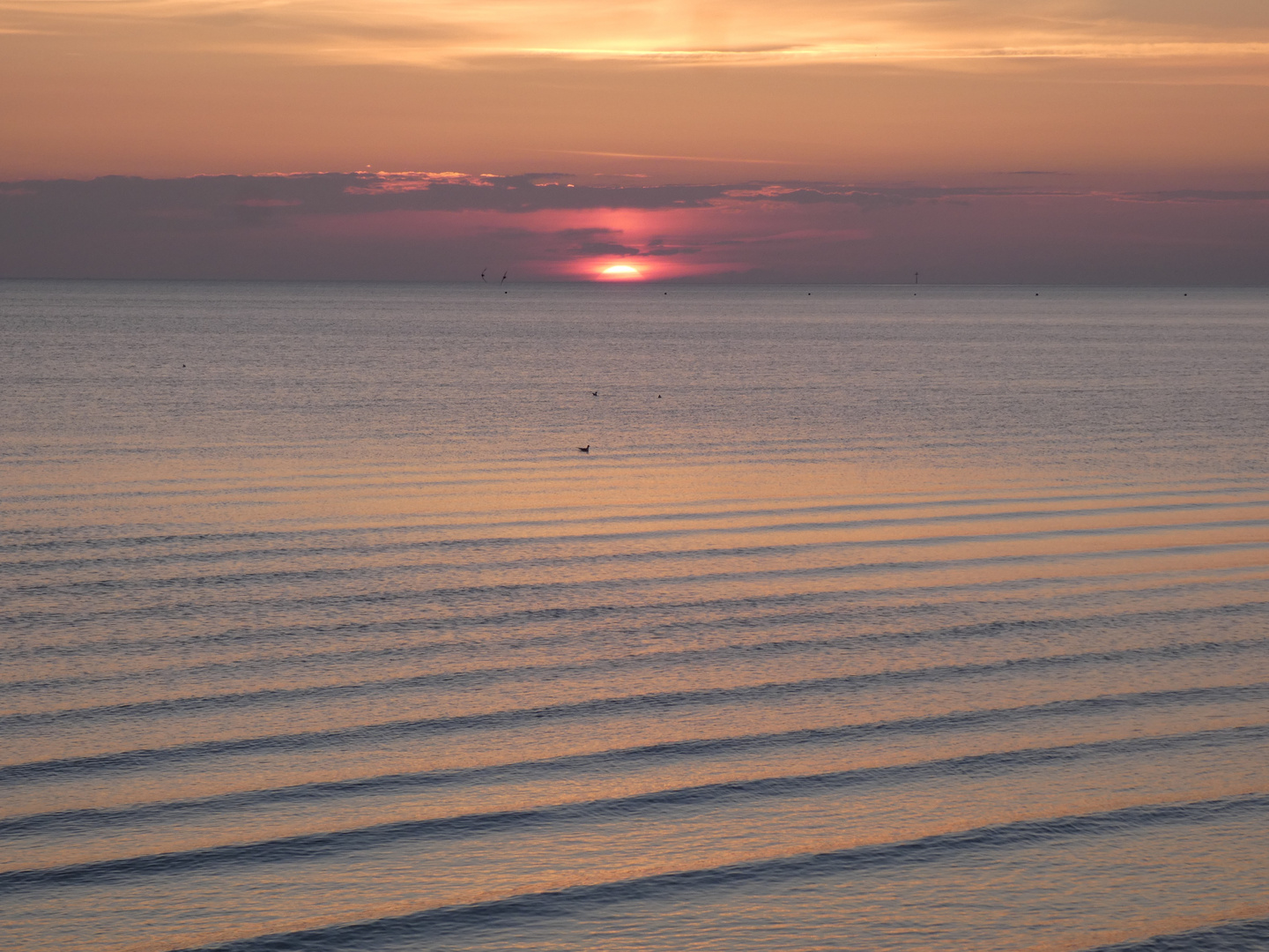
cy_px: 476
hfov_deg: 13.4
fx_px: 5389
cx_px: 634
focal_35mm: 147
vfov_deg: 10.1
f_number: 5.4
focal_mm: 26.3
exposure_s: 1/100
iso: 80
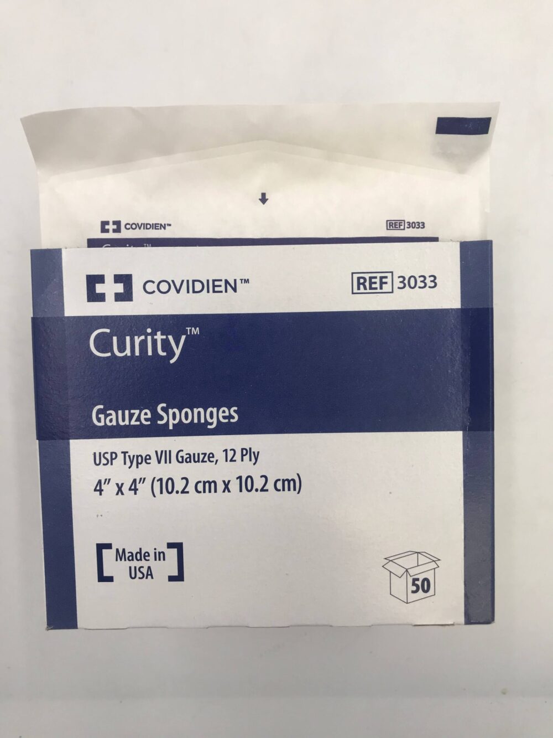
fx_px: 596
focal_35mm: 28
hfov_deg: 49.8
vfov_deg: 63.4
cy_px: 369
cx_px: 276
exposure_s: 1/120
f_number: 1.8
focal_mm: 3.99
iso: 32
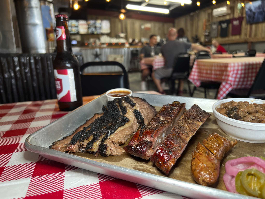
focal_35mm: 26
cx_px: 132
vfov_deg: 53.1
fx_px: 199
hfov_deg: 67.3
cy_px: 100
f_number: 1.5
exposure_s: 1/60
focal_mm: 5.7
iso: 100
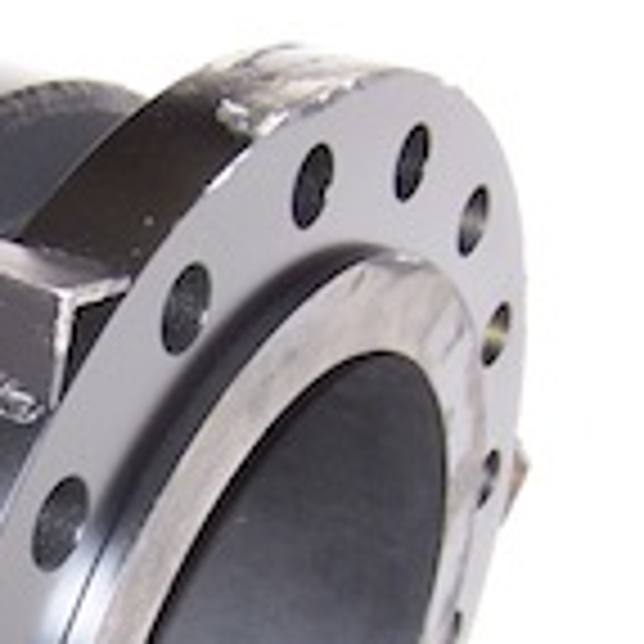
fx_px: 1979
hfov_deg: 18.0
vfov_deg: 18.0
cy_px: 658
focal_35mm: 94
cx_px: -18
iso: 80
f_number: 2.8
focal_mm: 6.3
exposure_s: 1/90
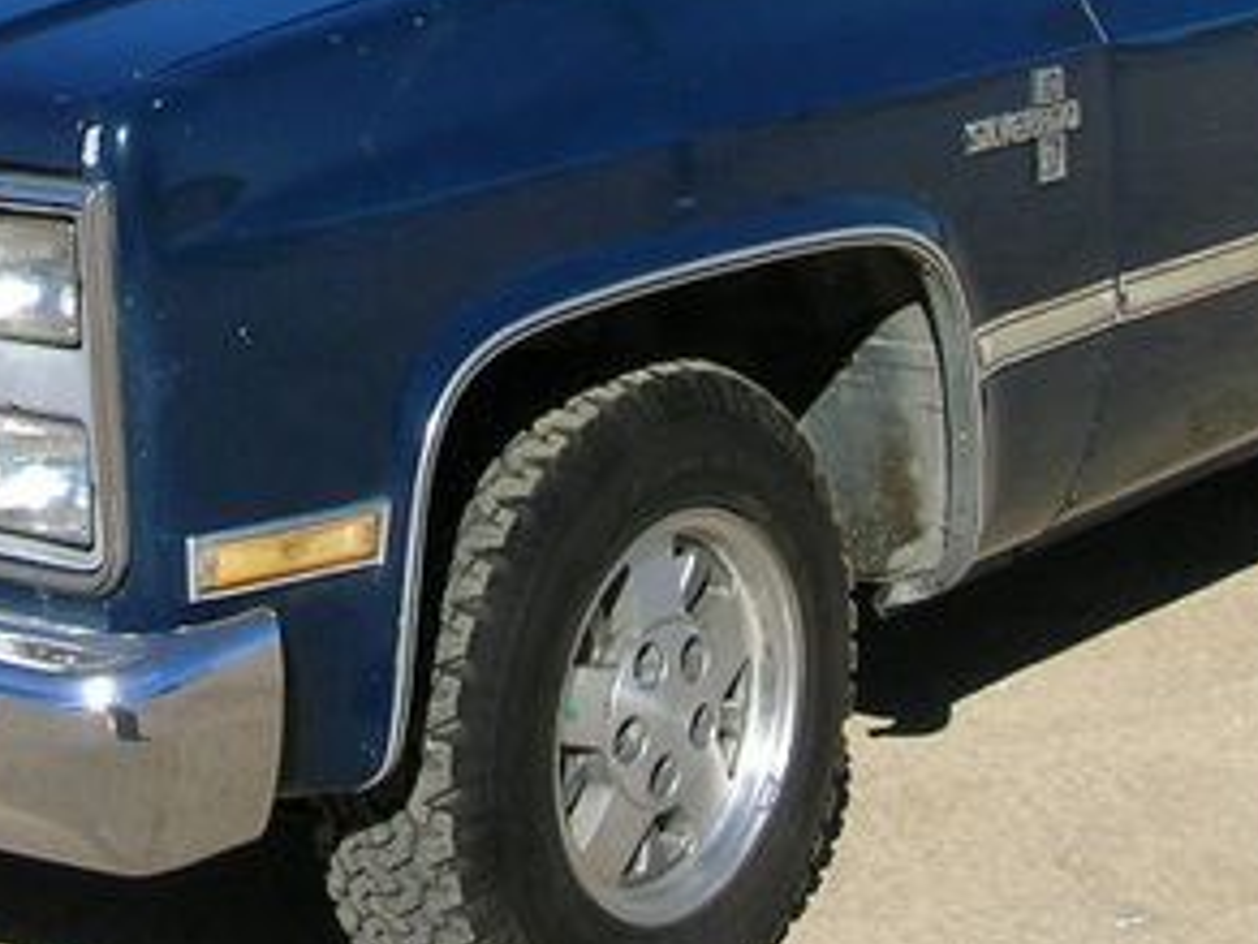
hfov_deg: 21.0
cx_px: 358
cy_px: -78
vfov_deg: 15.5
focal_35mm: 93
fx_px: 3380
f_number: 4.9
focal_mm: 5.7
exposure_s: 1/458
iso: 50
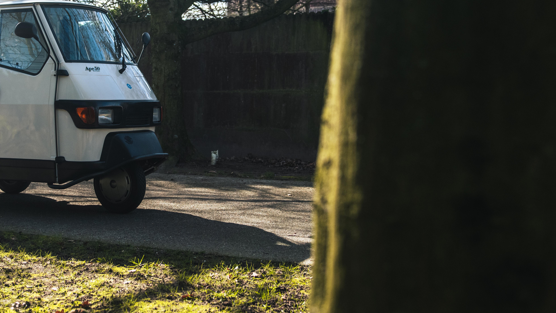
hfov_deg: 33.9
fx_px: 899
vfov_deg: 19.6
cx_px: 172
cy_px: 96
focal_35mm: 61
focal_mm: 35
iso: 400
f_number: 3.5
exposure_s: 1/640
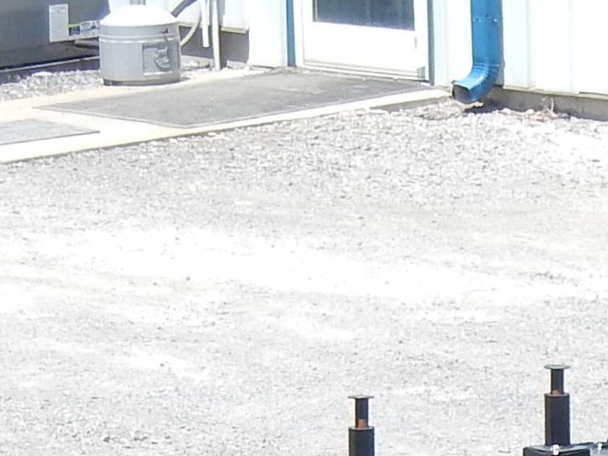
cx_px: 685
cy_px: 1135
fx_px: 6374
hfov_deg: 5.4
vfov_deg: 4.0
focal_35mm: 363
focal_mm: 10.8
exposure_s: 1/500
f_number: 4.2
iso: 125
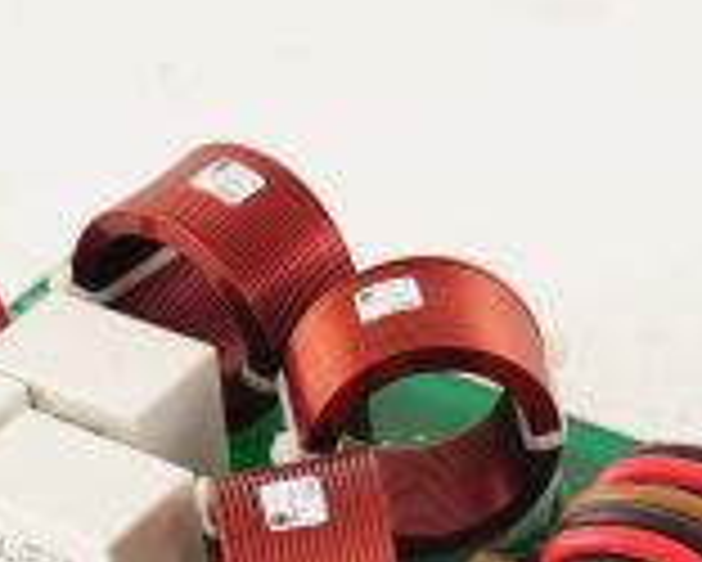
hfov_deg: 10.6
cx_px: 688
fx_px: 3742
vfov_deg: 8.4
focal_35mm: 180
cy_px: 852
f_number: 11
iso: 1600
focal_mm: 50
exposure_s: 1/125
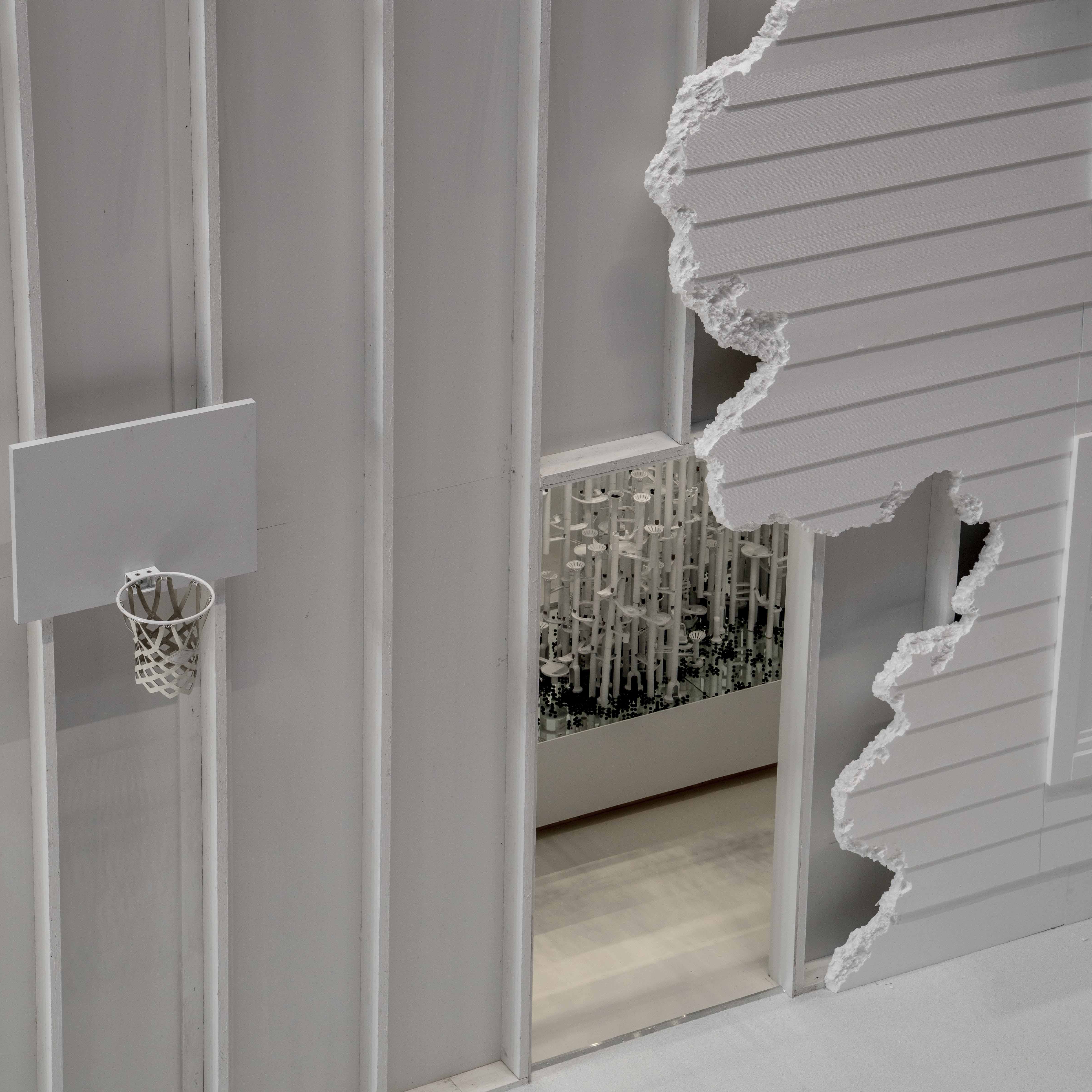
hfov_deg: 17.6
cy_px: 341
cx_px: 557
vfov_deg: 17.5
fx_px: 3533
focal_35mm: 99
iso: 200
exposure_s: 1/80
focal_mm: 70
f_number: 8
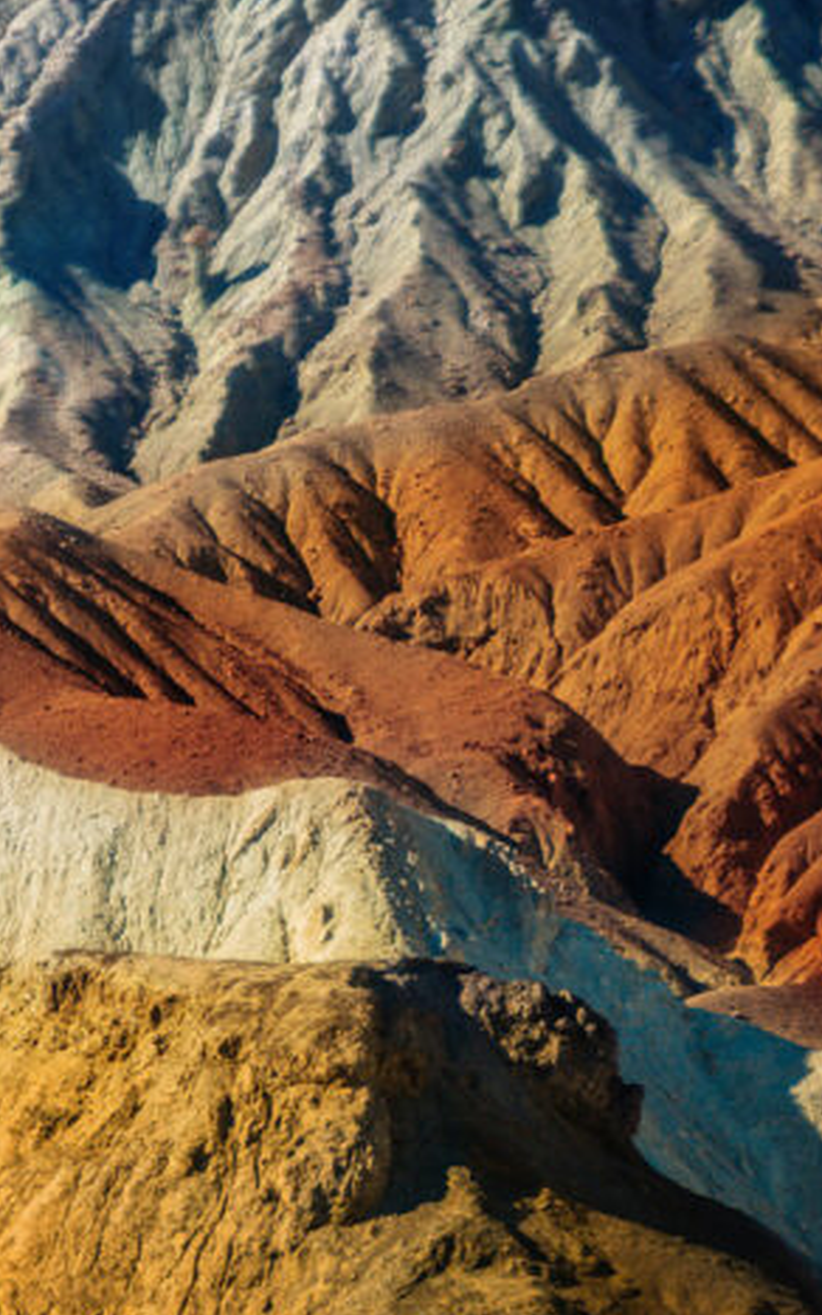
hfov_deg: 2.1
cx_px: -504
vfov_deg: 3.3
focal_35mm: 637
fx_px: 22825
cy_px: 1140
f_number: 5.6
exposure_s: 1/500
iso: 100
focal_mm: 190
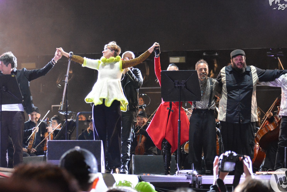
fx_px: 1084
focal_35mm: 136
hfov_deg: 15.1
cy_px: 78
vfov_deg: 10.1
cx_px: 120
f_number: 4.5
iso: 5000
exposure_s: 1/320
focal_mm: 70
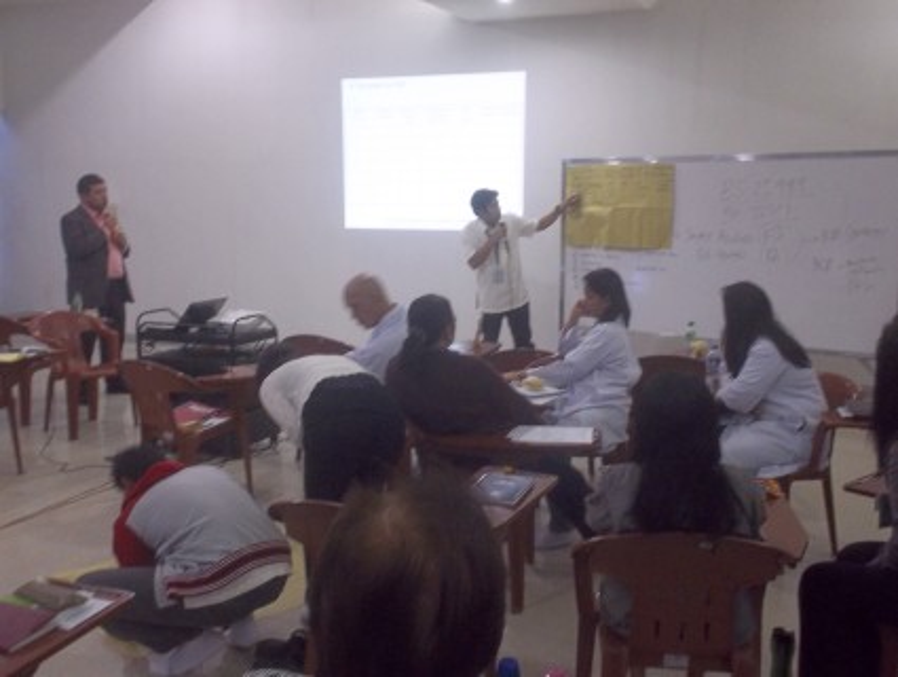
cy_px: 338
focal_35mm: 37
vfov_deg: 38.8
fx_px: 961
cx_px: 449
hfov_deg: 50.1
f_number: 3.7
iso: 240
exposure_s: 1/8
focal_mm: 5.2
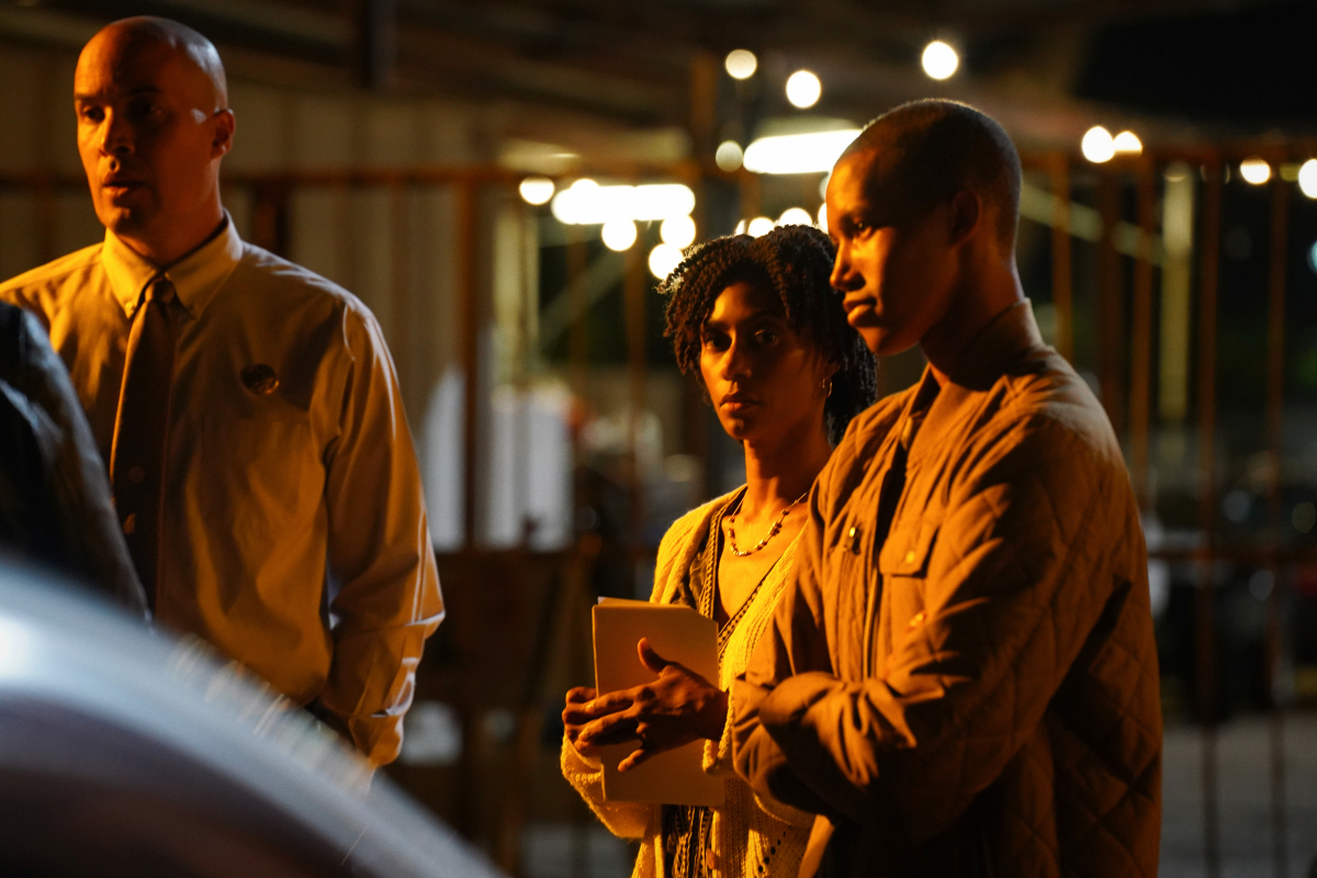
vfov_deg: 8.8
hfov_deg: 13.2
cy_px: 439
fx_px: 5707
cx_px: 658
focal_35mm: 156
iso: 5000
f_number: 4
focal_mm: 156
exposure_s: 1/125
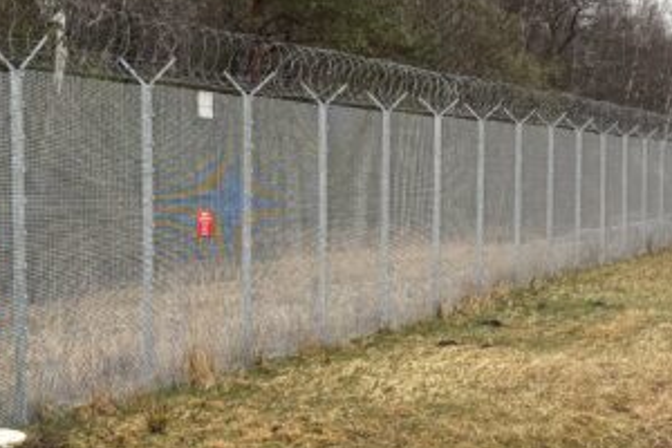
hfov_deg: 24.2
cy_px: 293
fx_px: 1568
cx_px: 301
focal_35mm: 84
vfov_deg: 16.2
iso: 50
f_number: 1.6
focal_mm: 5.96
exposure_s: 1/444
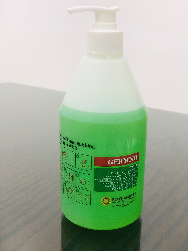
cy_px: 126
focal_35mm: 52
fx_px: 377
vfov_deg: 36.8
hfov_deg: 28.0
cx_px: 94
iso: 40
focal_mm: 6
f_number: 2.4
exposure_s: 1/50
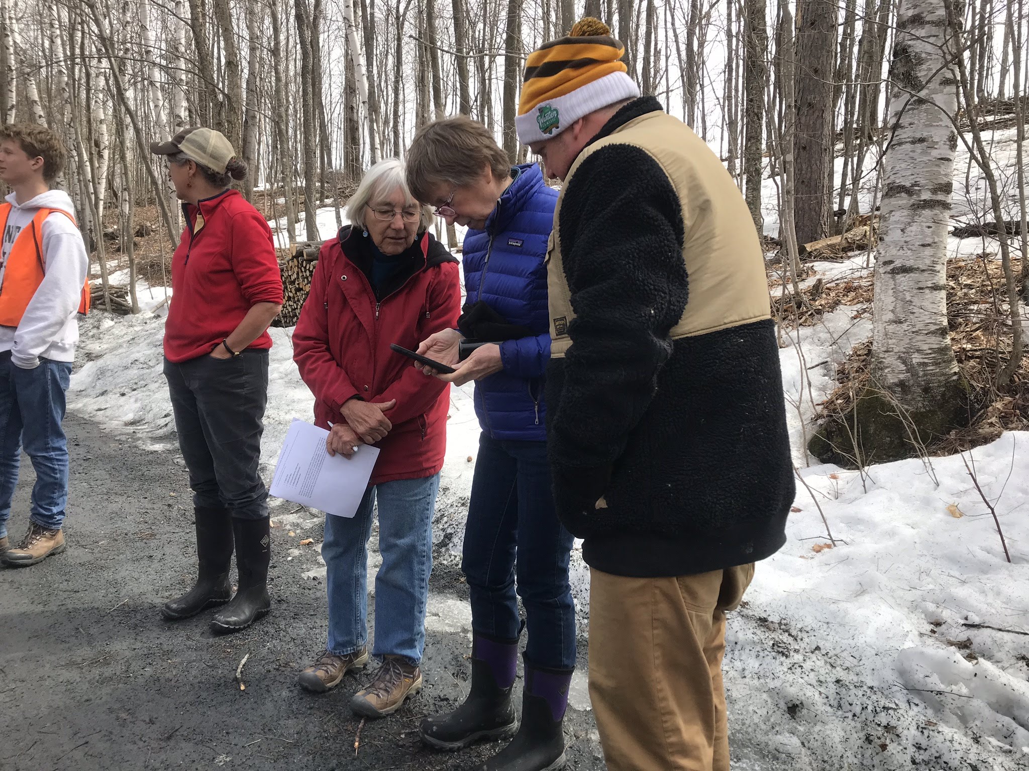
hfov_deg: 63.4
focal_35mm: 28
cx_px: 514
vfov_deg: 49.7
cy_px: 386
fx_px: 832
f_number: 1.8
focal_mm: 3.99
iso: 20
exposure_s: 1/840
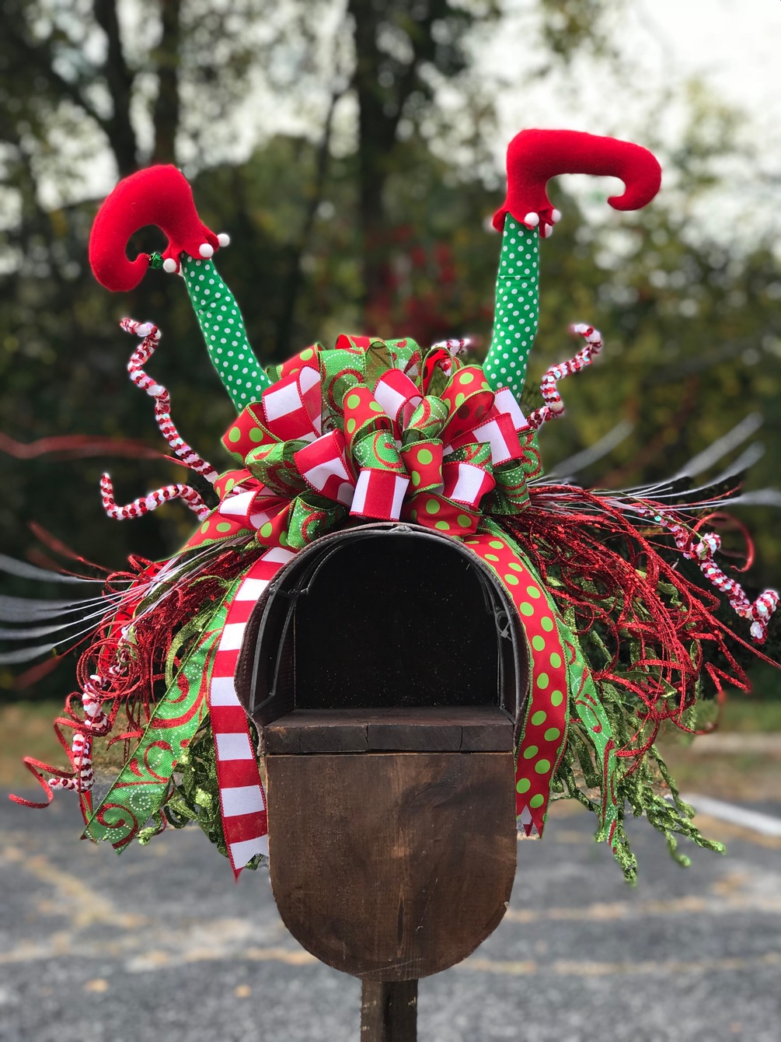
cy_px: 521
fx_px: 1715
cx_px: 390
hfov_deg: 25.7
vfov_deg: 33.8
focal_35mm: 57
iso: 20
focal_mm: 6.6
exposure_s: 1/175
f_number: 2.8
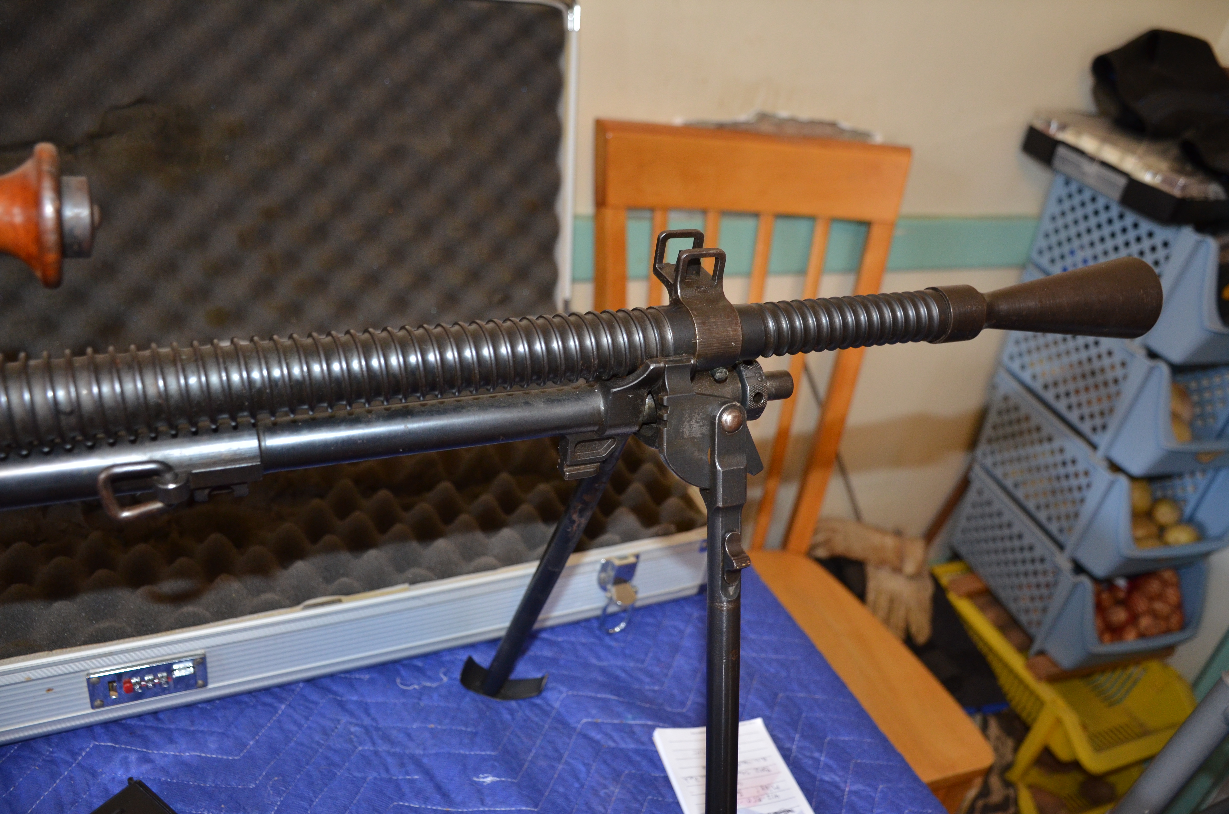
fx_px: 1022
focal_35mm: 30
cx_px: 614
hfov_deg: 62.0
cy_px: 407
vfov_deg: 43.4
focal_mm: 20
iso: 800
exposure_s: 1/60
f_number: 3.5
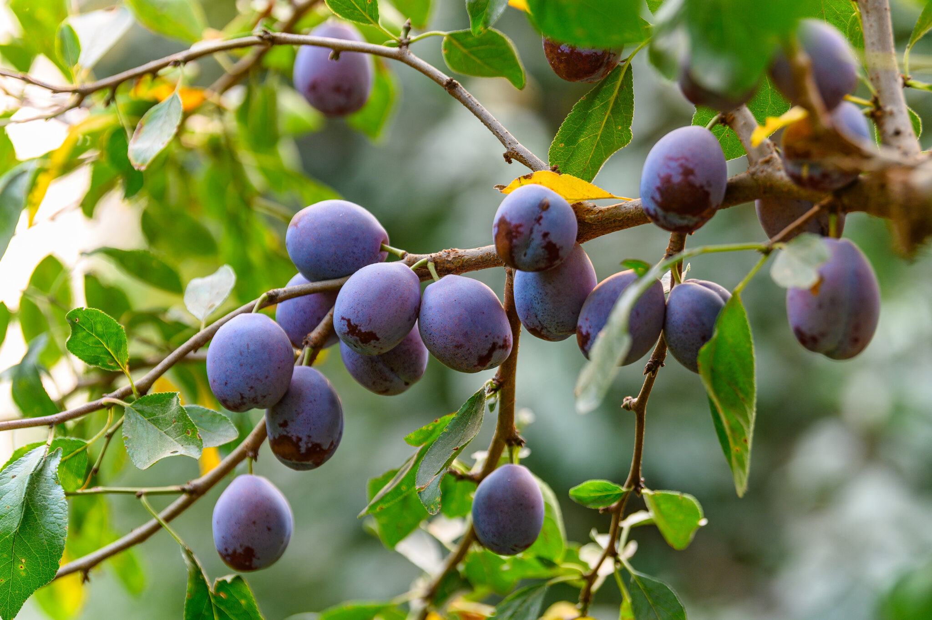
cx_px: 466
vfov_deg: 8.6
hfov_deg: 12.8
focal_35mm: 160
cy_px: 310
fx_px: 4140
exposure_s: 1/160
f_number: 4
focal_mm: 160
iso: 400
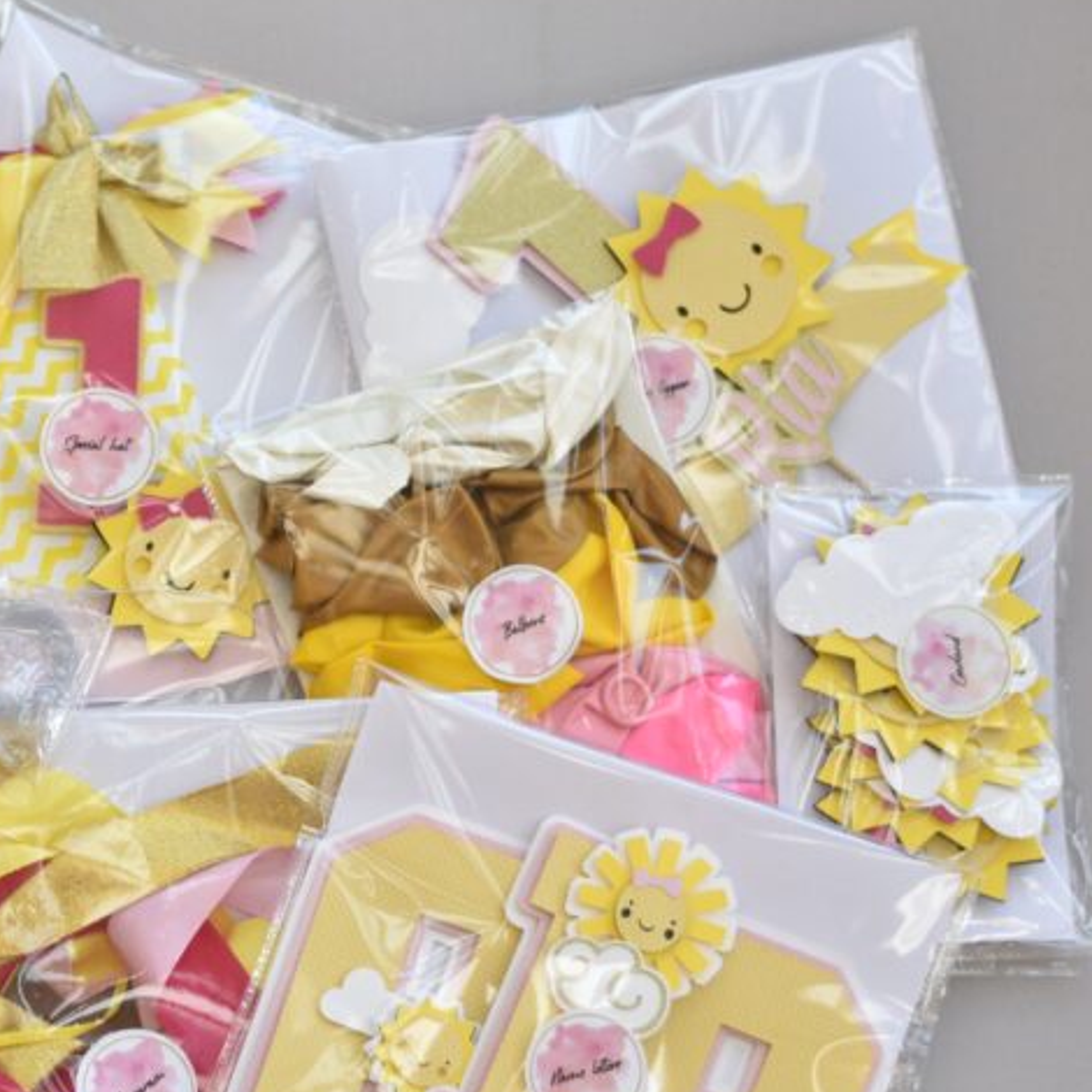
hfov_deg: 12.5
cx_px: 91
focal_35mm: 139
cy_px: 724
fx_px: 4961
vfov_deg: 12.5
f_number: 1.8
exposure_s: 1/200
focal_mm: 50
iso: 100
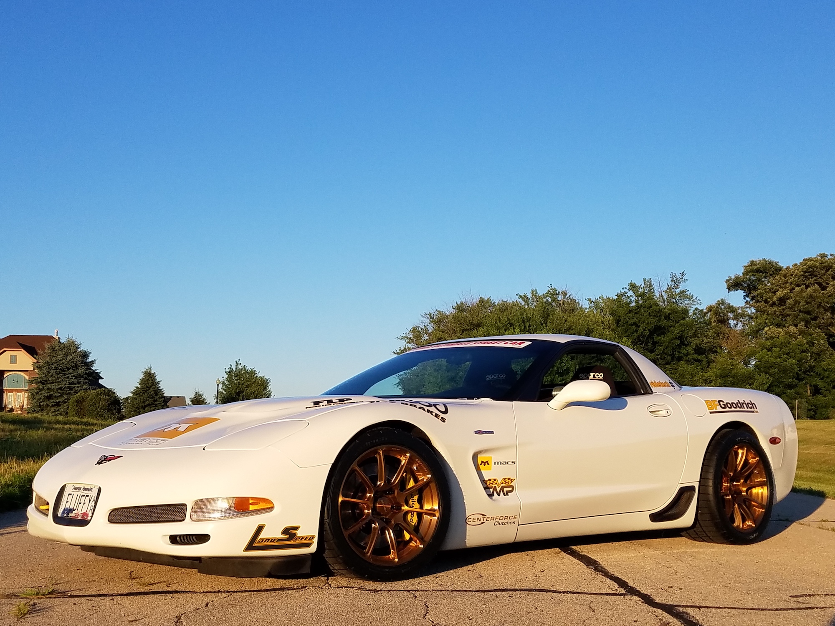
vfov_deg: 53.1
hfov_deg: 67.3
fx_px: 627
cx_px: 418
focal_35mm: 26
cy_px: 313
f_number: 1.7
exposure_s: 1/2168
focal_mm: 4.2
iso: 50
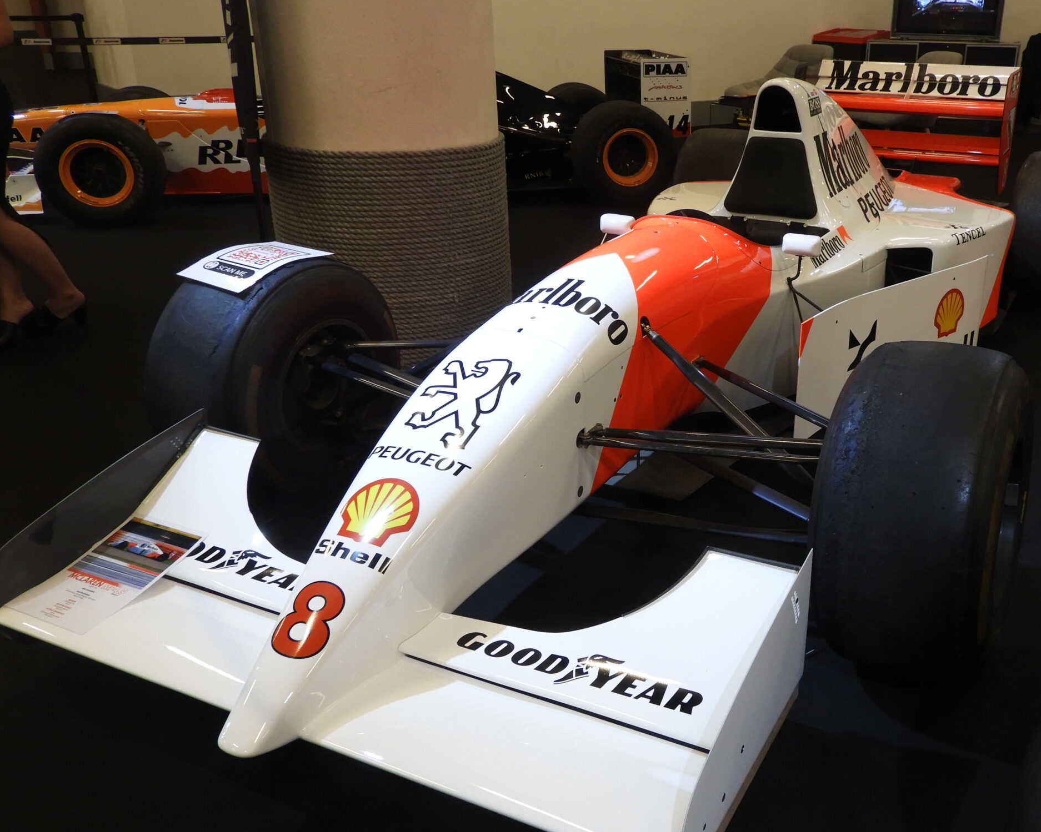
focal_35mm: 32
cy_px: 423
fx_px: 986
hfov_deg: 54.8
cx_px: 675
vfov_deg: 45.8
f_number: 3.3
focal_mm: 4.3
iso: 200
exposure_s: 1/30
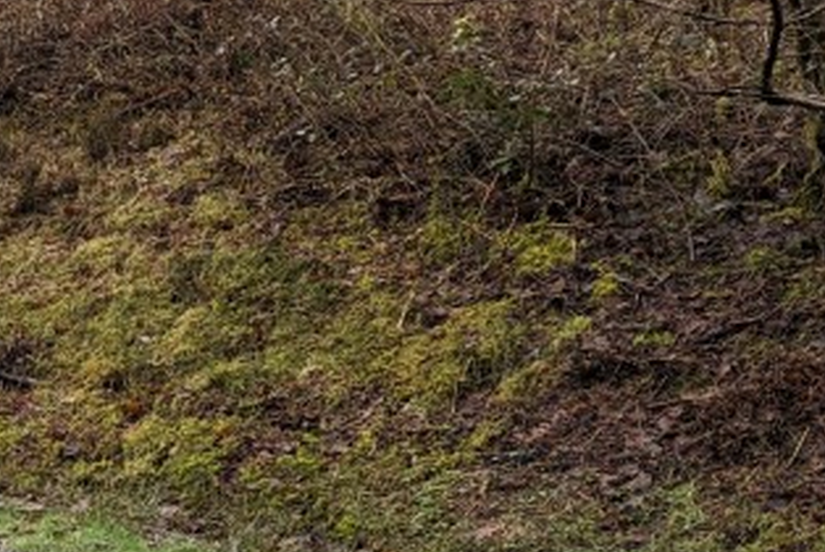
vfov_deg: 14.2
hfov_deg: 17.2
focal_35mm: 95
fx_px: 2179
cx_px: -698
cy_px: 555
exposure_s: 1/143
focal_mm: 6.81
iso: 67
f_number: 1.85
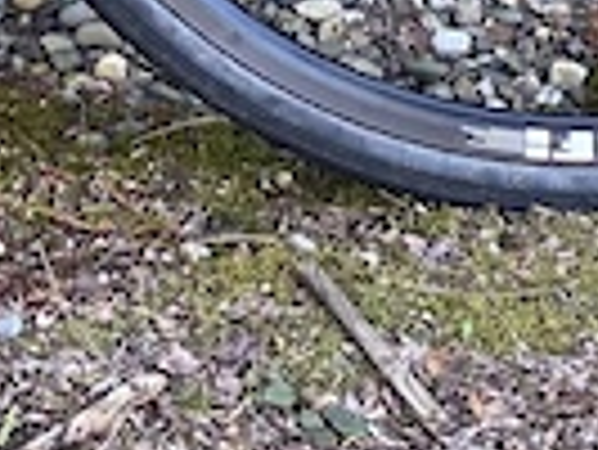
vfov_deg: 4.6
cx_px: -391
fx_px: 5412
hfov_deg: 6.2
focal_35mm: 313
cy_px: -778
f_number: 2
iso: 80
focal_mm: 6
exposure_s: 1/121
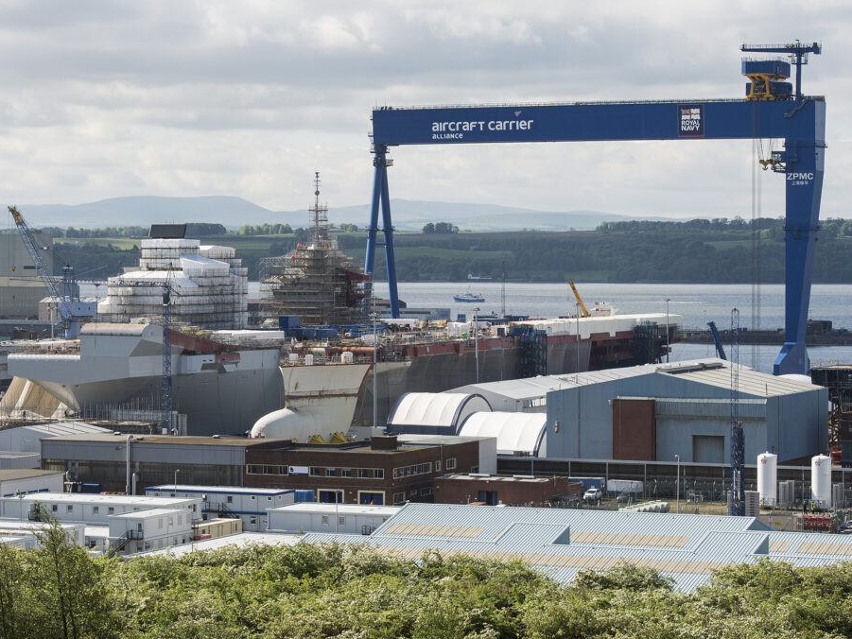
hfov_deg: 20.9
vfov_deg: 15.7
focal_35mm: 94
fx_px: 2314
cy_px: 322
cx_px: 374
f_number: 14
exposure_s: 1/200
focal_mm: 86
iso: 100
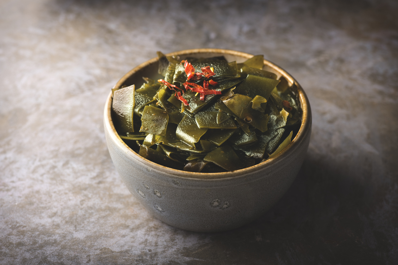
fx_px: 995
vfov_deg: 15.2
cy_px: 132
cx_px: 199
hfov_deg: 22.6
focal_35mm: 90
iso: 100
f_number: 11
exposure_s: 1/200
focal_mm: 90
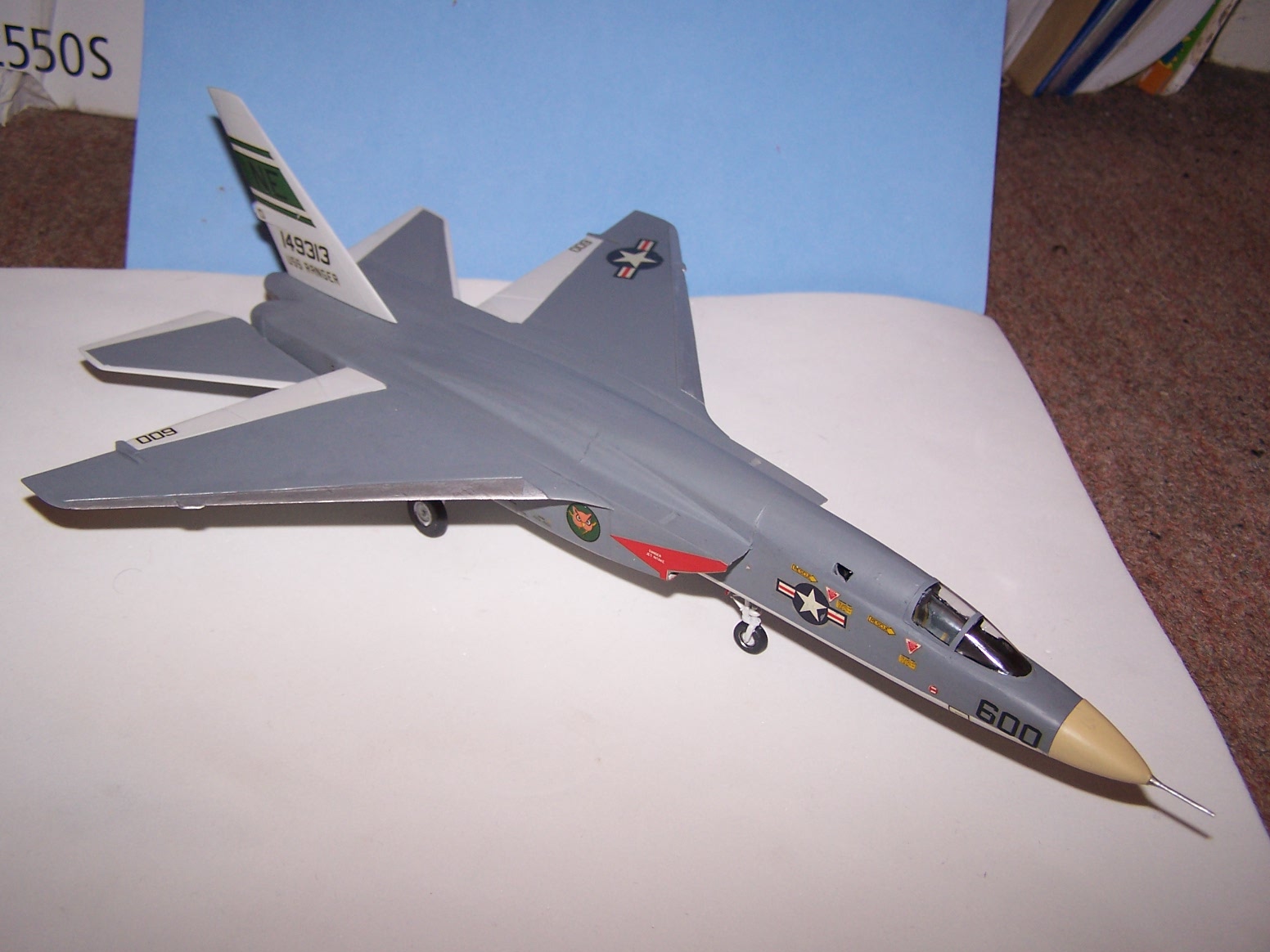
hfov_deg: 49.0
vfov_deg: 37.7
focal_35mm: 38
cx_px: 635
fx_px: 1394
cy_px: 476
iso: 80
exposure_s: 1/60
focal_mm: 6.3
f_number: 2.8
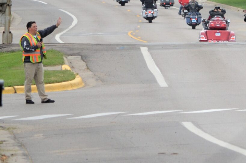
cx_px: 375
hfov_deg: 2.2
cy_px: -7
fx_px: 6389
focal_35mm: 937
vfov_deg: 1.5
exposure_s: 1/1000
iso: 560
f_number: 5.6
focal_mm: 200
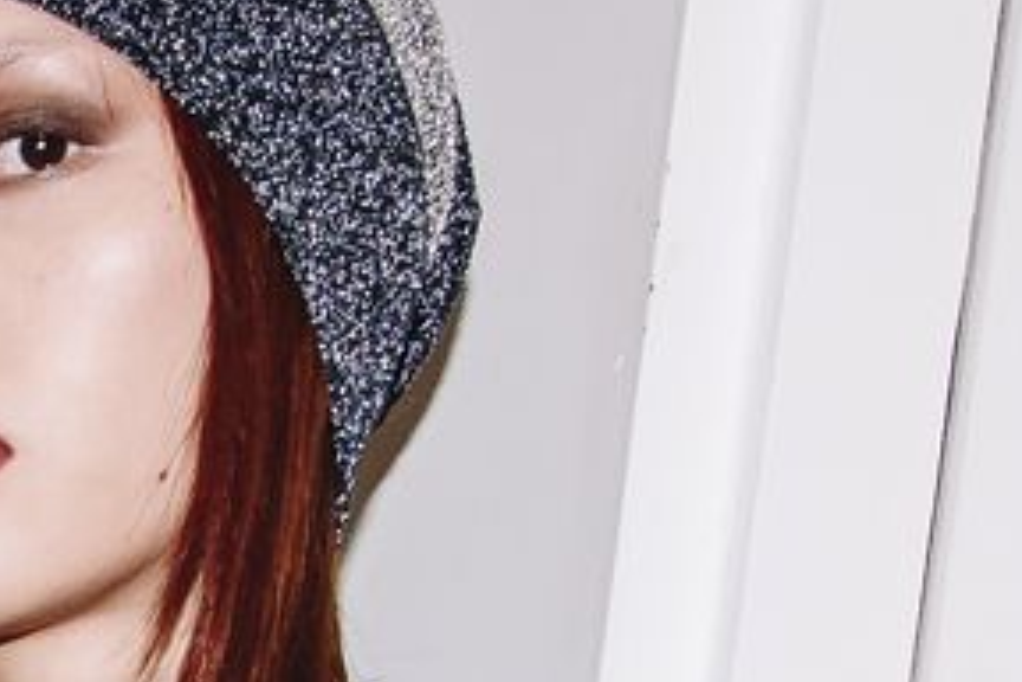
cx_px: -1487
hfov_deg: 10.8
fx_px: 4542
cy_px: 1638
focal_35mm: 160
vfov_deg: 7.9
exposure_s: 1/160
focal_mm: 24
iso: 500
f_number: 11
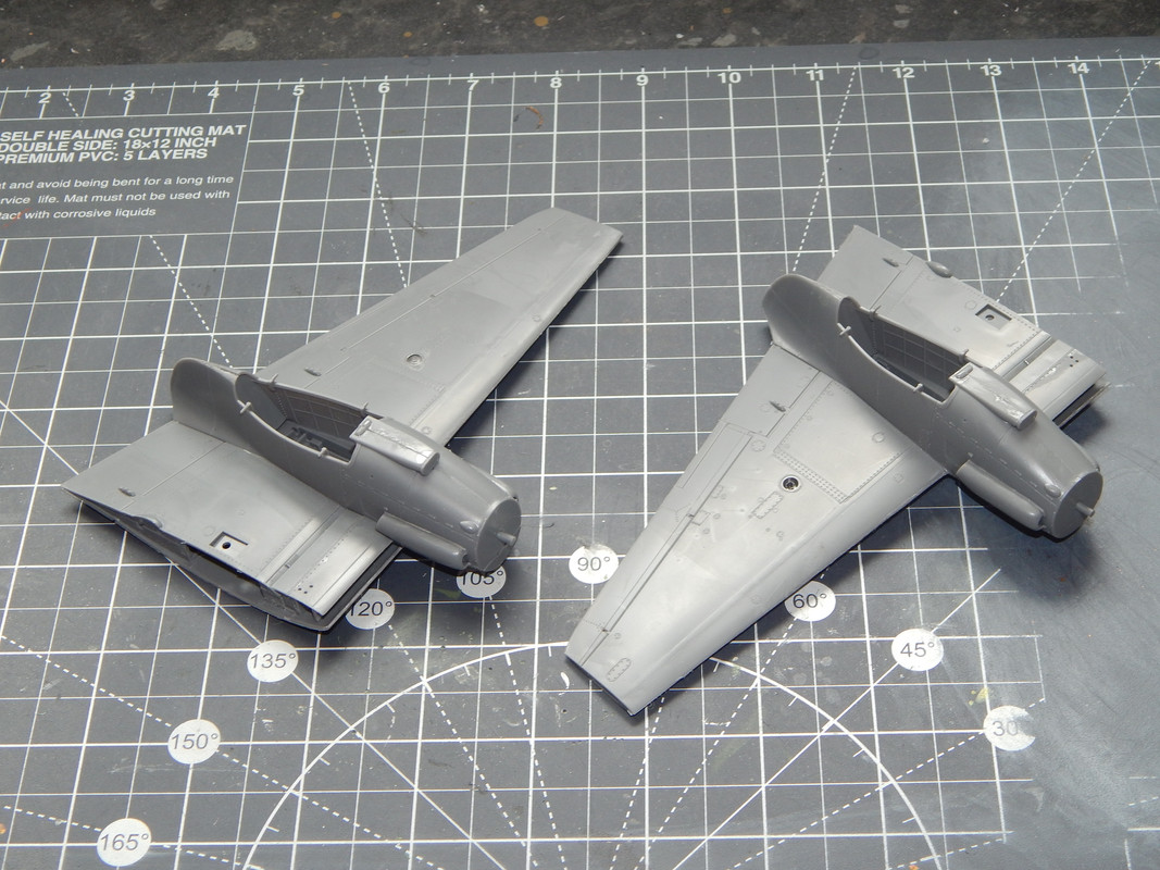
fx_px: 2044
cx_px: 580
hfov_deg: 31.7
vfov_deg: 24.0
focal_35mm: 61
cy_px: 435
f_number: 4
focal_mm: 10.9
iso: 140
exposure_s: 1/30
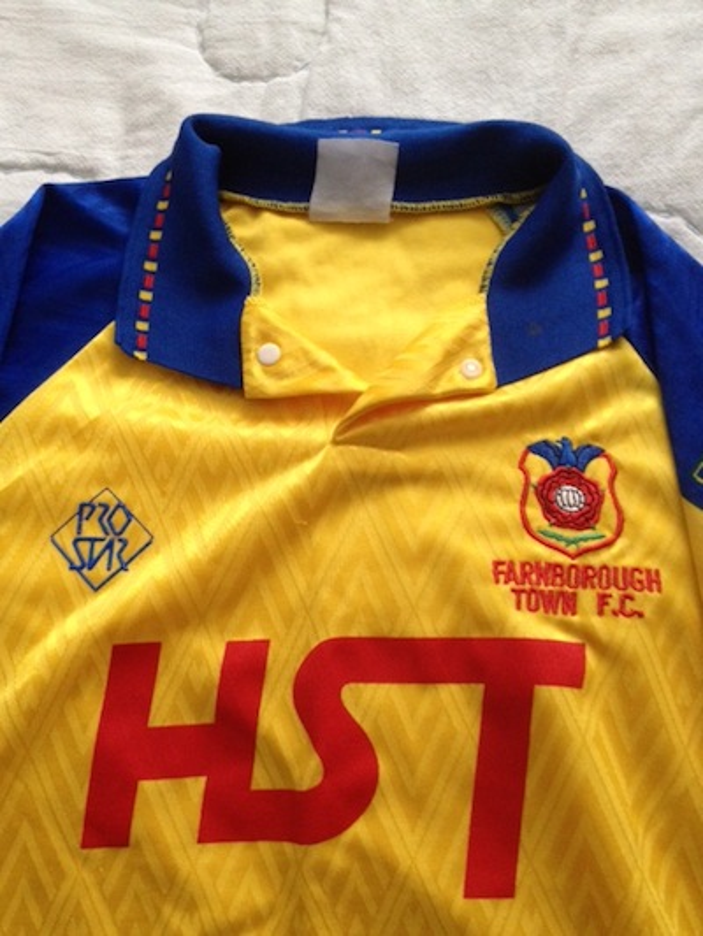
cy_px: 468
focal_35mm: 35
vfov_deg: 52.6
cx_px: 352
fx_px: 947
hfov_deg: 40.7
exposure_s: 1/20
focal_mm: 4.28
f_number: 2.4
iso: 250
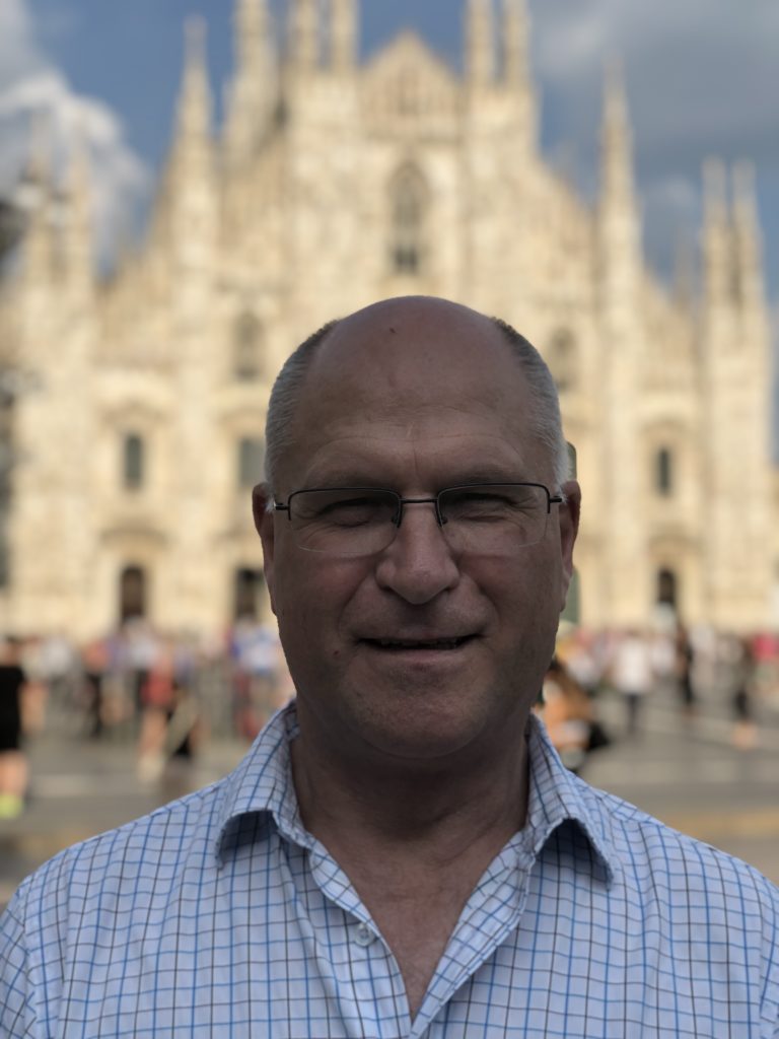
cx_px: 390
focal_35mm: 52
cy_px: 520
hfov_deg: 28.0
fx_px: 1560
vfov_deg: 36.8
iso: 16
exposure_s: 1/511
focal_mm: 6
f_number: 2.4
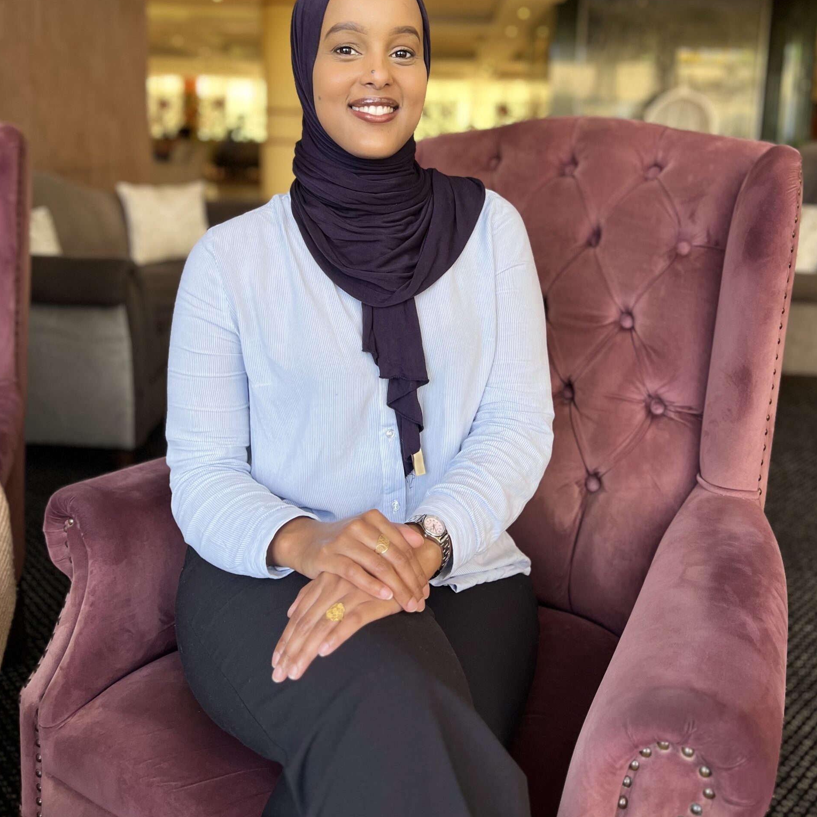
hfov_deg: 52.5
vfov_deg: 51.5
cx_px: 408
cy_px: 269
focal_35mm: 31
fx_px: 828
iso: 100
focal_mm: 5.7
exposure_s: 1/100
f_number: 1.5
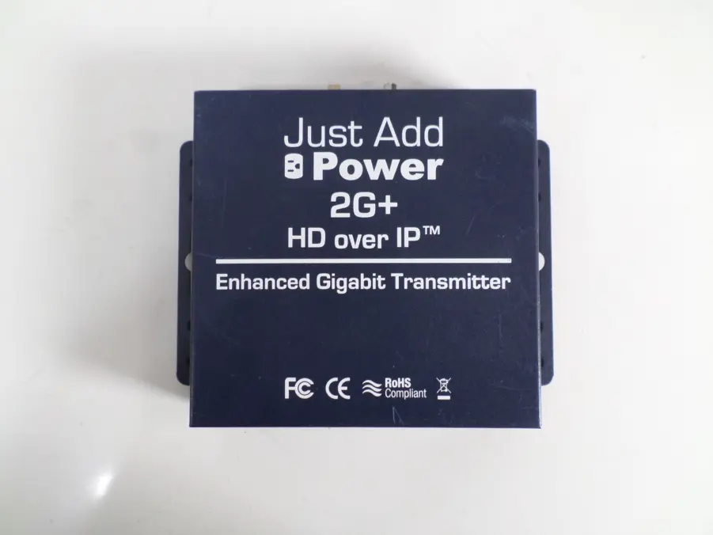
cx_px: 356
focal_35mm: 25
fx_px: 515
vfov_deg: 54.9
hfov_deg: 69.4
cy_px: 268
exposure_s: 1/30
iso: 80
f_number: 2.5
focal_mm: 4.5
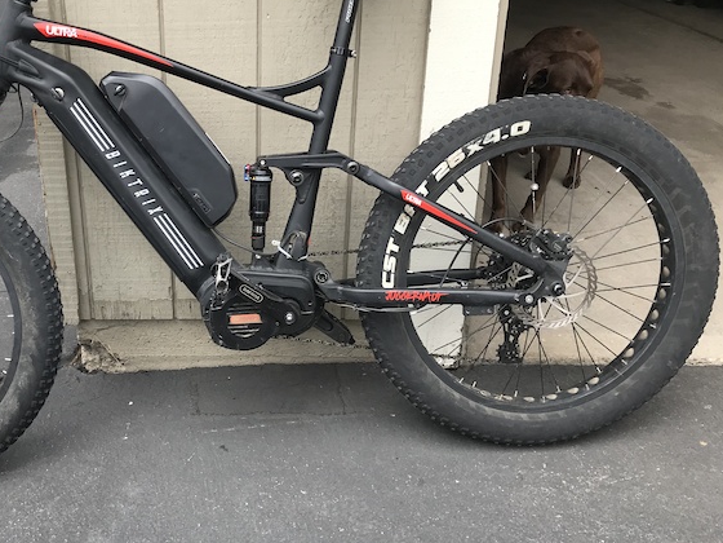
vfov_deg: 36.0
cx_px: 216
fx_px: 835
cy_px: 260
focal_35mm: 40
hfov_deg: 45.7
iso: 20
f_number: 1.8
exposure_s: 1/273
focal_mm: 3.99
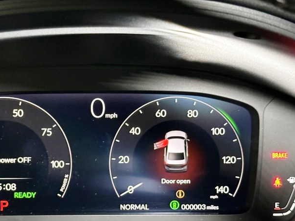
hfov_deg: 24.0
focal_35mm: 81
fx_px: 690
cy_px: 132
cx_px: 99
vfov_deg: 18.2
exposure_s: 1/24
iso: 640
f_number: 1.78
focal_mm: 6.86
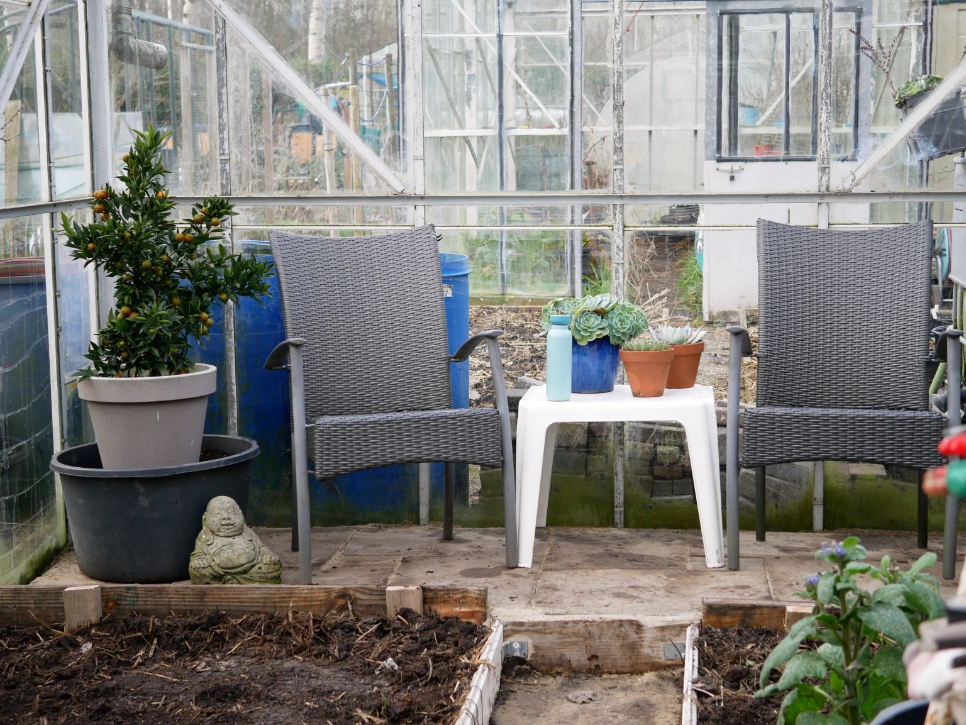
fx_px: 1675
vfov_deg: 24.4
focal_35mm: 60
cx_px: 483
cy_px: 362
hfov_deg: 32.2
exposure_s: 1/160
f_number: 3.2
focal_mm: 30
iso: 200
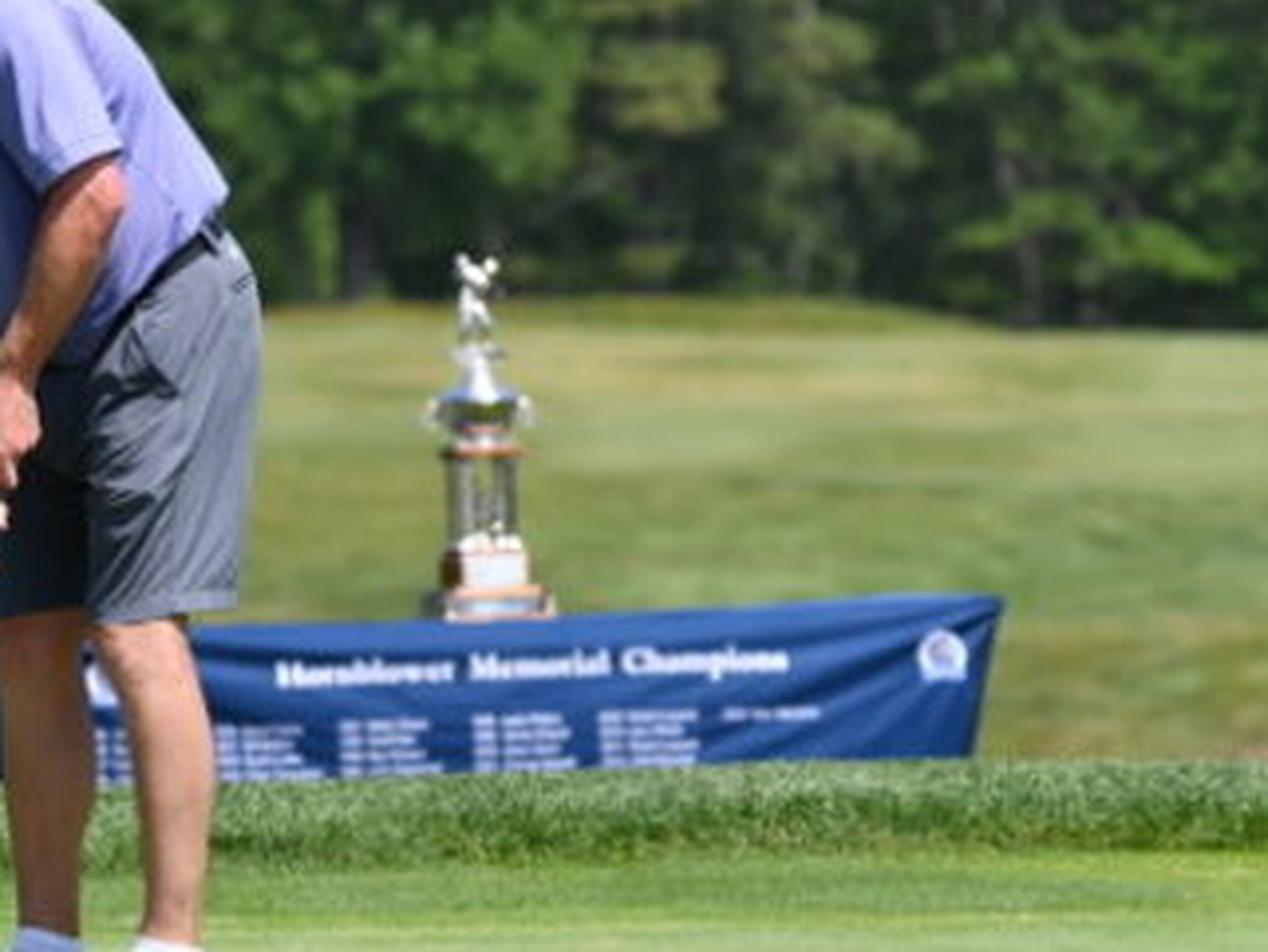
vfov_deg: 2.3
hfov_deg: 3.0
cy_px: 435
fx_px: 23855
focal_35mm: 651
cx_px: 28
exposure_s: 1/1600
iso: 400
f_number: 6.3
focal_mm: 230
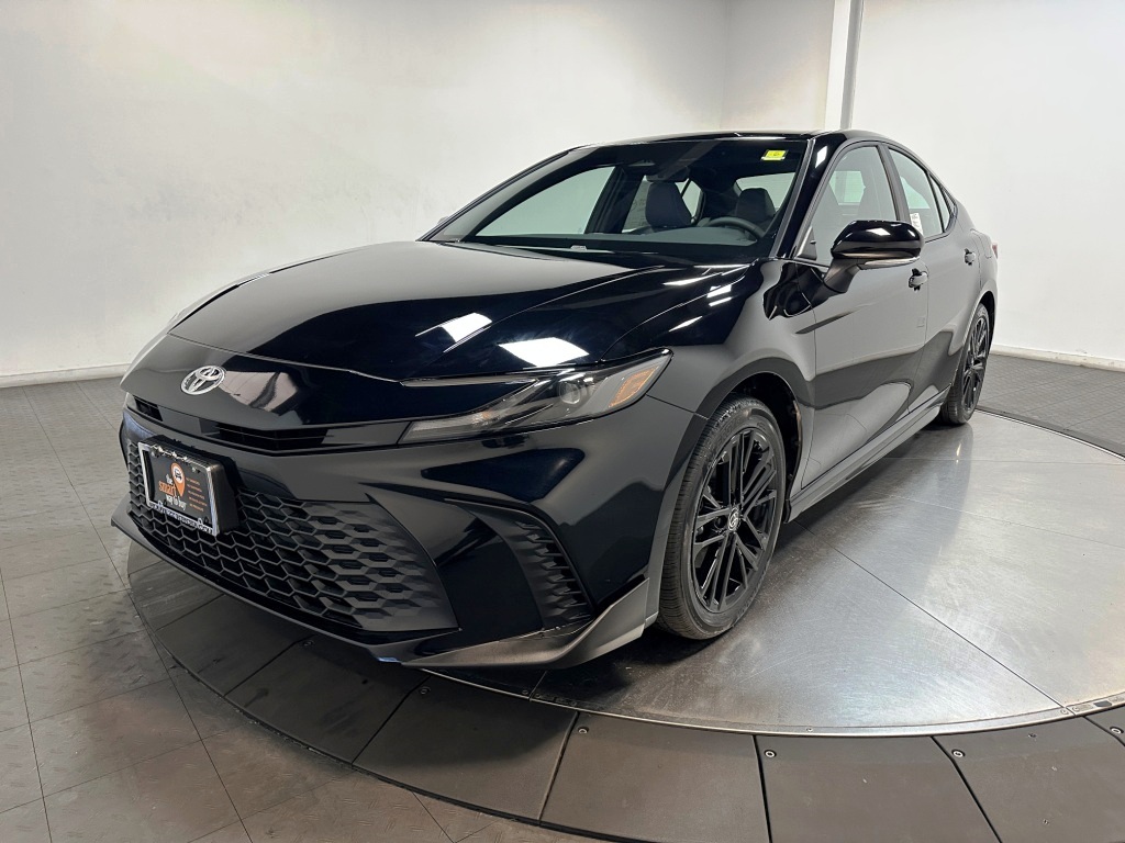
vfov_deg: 56.8
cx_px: 562
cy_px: 422
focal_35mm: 24
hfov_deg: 71.6
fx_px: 780
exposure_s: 1/60
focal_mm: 6.86
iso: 320
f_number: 1.78
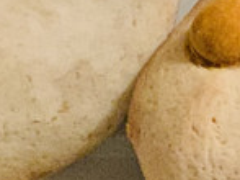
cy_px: -452
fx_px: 2612
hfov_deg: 5.2
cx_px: 316
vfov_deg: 3.8
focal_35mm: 377
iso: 400
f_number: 2.4
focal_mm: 6
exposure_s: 1/60
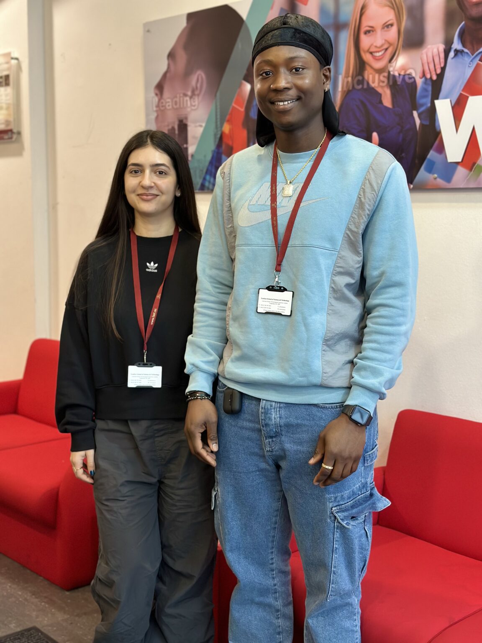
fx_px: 891
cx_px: 241
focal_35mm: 48
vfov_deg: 39.7
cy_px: 322
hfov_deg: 30.3
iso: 320
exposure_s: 1/50
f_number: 1.78
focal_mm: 6.86
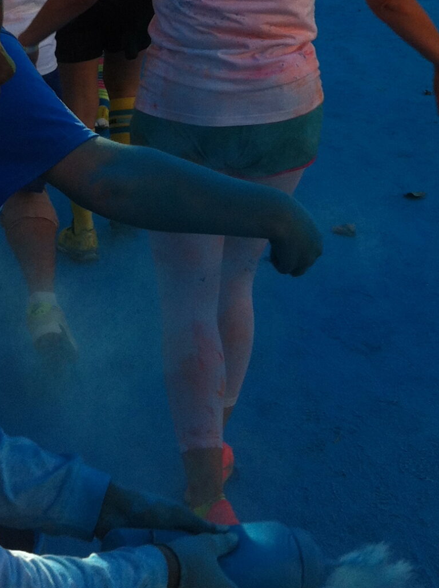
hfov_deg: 16.9
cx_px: 204
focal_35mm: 87
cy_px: -98
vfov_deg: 21.1
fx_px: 1475
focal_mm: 3.85
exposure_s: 1/520
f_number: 2.8
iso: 80
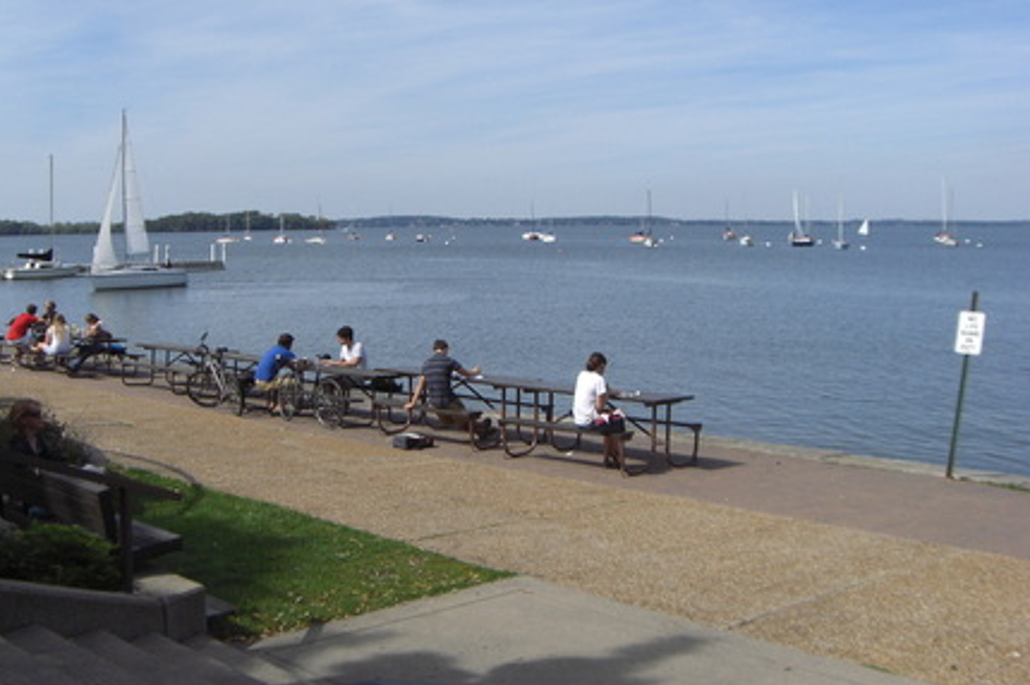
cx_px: 467
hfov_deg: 42.7
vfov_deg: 29.2
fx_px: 1315
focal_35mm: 46
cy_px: 315
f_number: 8
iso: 64
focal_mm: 6.2
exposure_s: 1/200
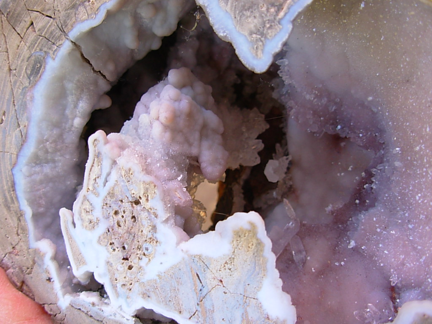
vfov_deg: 37.7
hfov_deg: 49.0
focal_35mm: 38
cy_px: 162
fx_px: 474
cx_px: 216
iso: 50
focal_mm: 6.3
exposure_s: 1/46.6
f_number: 2.9
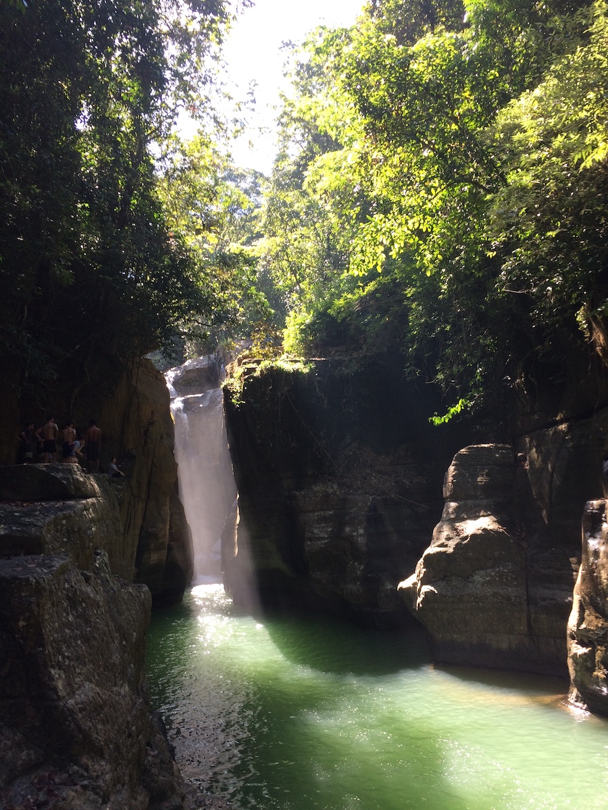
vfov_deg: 61.7
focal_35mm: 29
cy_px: 405
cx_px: 304
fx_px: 679
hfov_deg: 48.2
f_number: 2.2
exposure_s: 1/114
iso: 32
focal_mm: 4.15
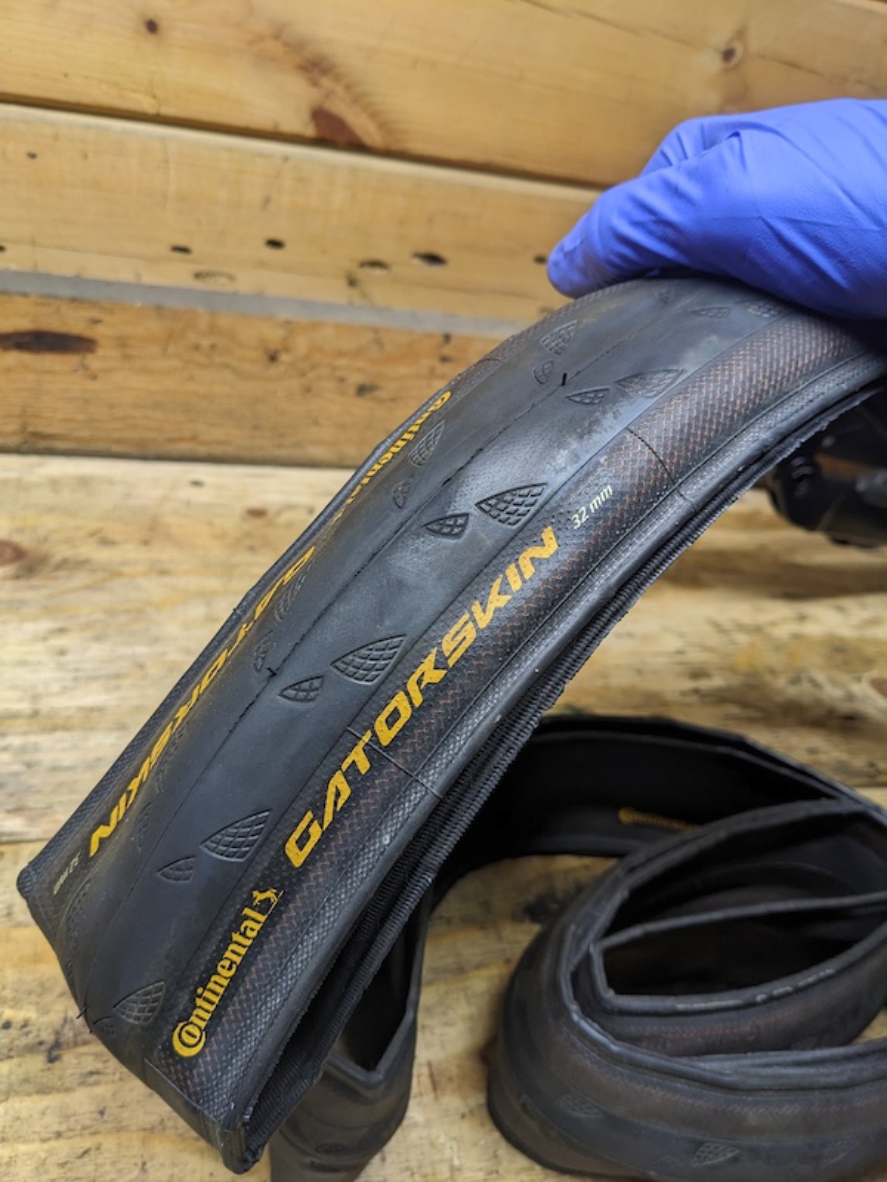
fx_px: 922
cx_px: 444
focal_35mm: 27
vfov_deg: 65.3
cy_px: 591
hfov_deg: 51.4
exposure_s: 1/60
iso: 56
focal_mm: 4.38
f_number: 1.73
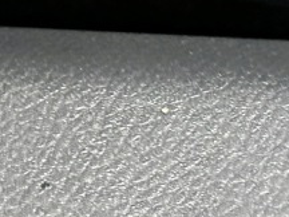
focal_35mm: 228
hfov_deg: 8.6
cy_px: -225
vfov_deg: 6.3
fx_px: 1904
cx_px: 300
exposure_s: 1/30
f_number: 1.78
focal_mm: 6.86
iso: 500
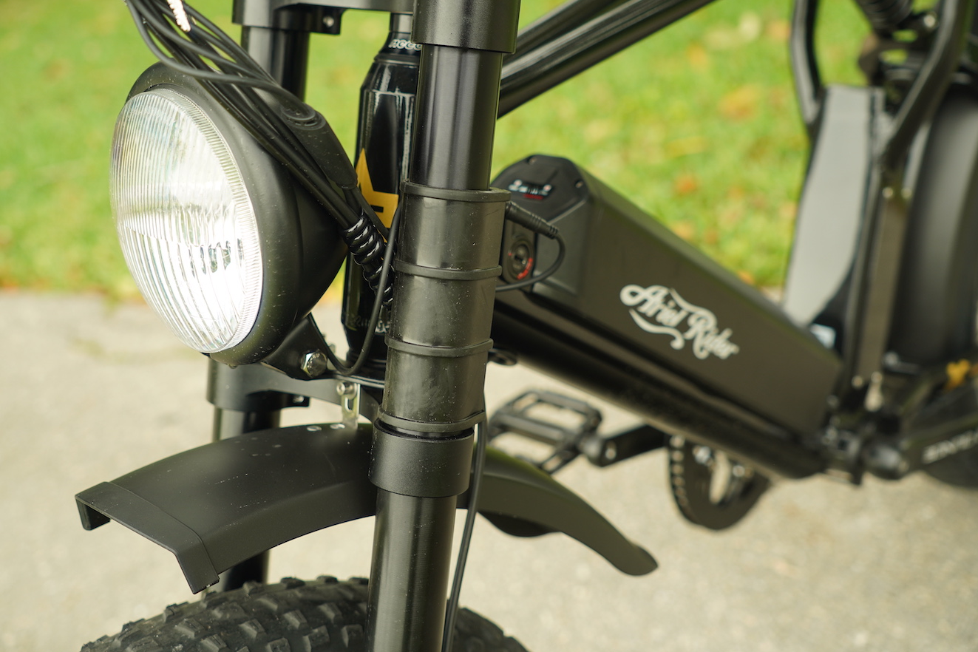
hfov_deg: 39.2
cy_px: 325
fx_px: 1372
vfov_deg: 26.7
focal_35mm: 51
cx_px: 487
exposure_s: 1/50
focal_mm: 33
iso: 125
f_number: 2.8
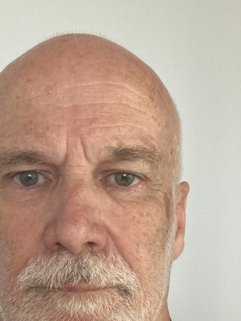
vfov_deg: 34.1
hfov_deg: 26.0
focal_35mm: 56
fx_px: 519
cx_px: 78
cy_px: 207
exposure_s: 1/40
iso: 320
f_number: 2.2
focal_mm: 2.87
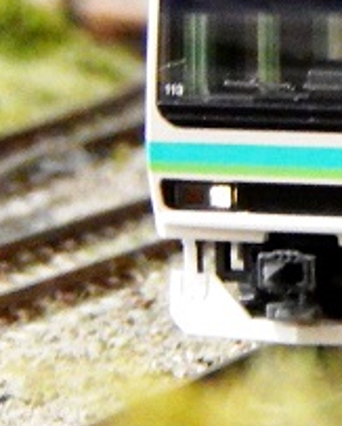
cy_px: -68
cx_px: 655
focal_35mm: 319
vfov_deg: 6.0
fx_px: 4027
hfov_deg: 4.8
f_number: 5.2
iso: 3200
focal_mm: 17
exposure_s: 1/15
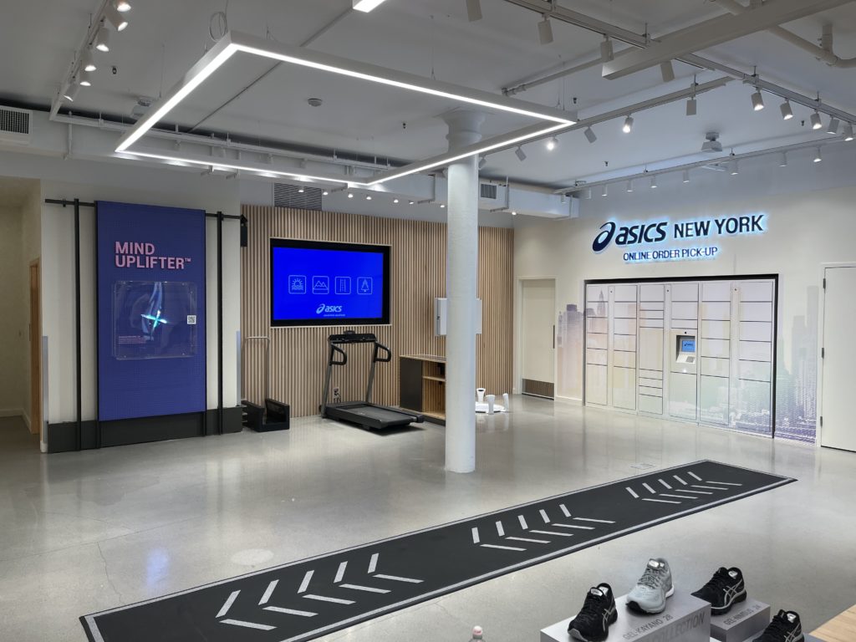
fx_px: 643
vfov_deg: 53.1
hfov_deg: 67.3
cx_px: 428
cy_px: 321
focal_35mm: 26
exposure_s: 1/129
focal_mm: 5.1
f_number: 1.6
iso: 64
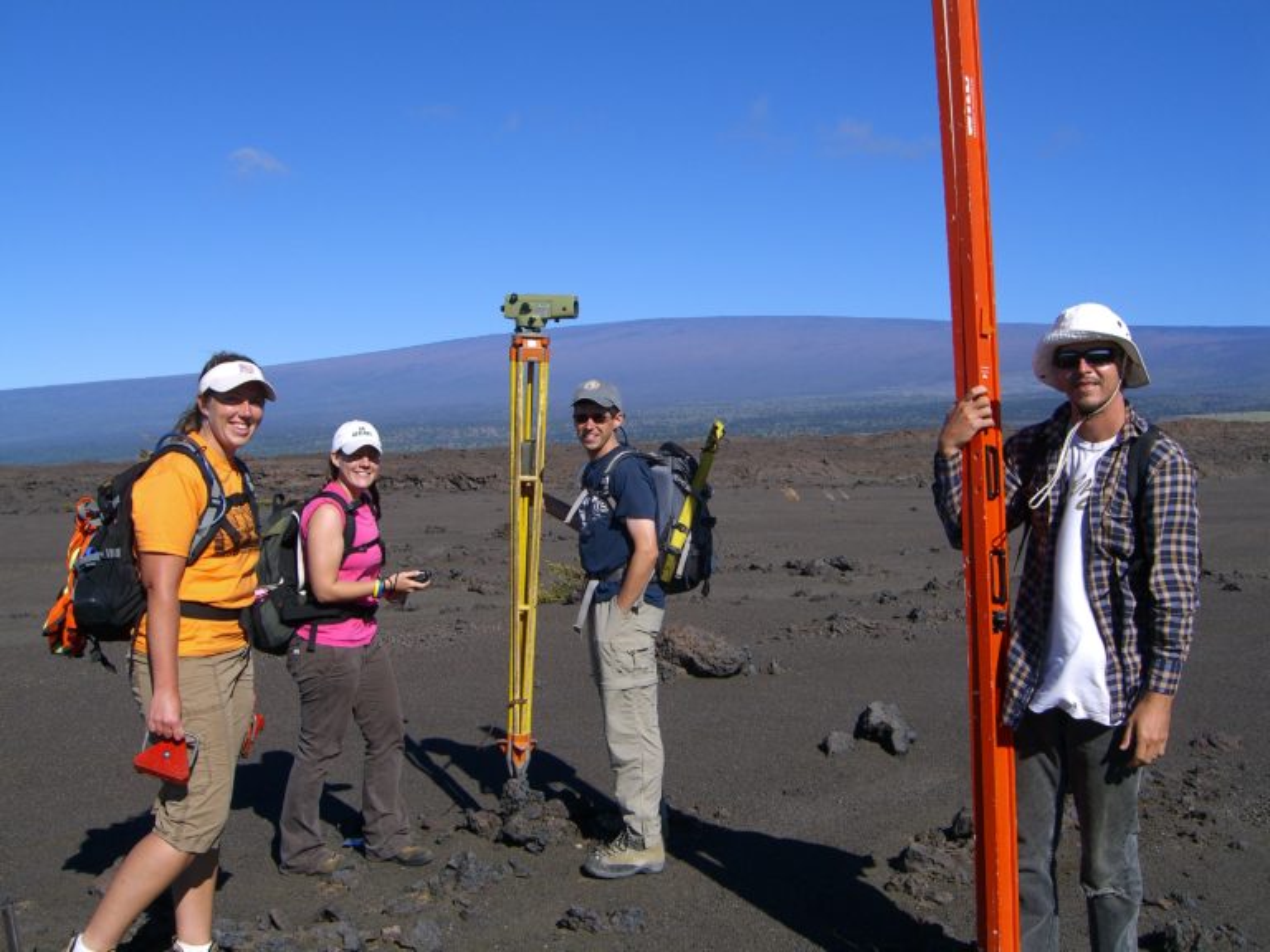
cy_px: 476
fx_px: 1394
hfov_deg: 49.0
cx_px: 635
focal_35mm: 38
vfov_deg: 37.7
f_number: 8
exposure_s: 1/200
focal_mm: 7.9
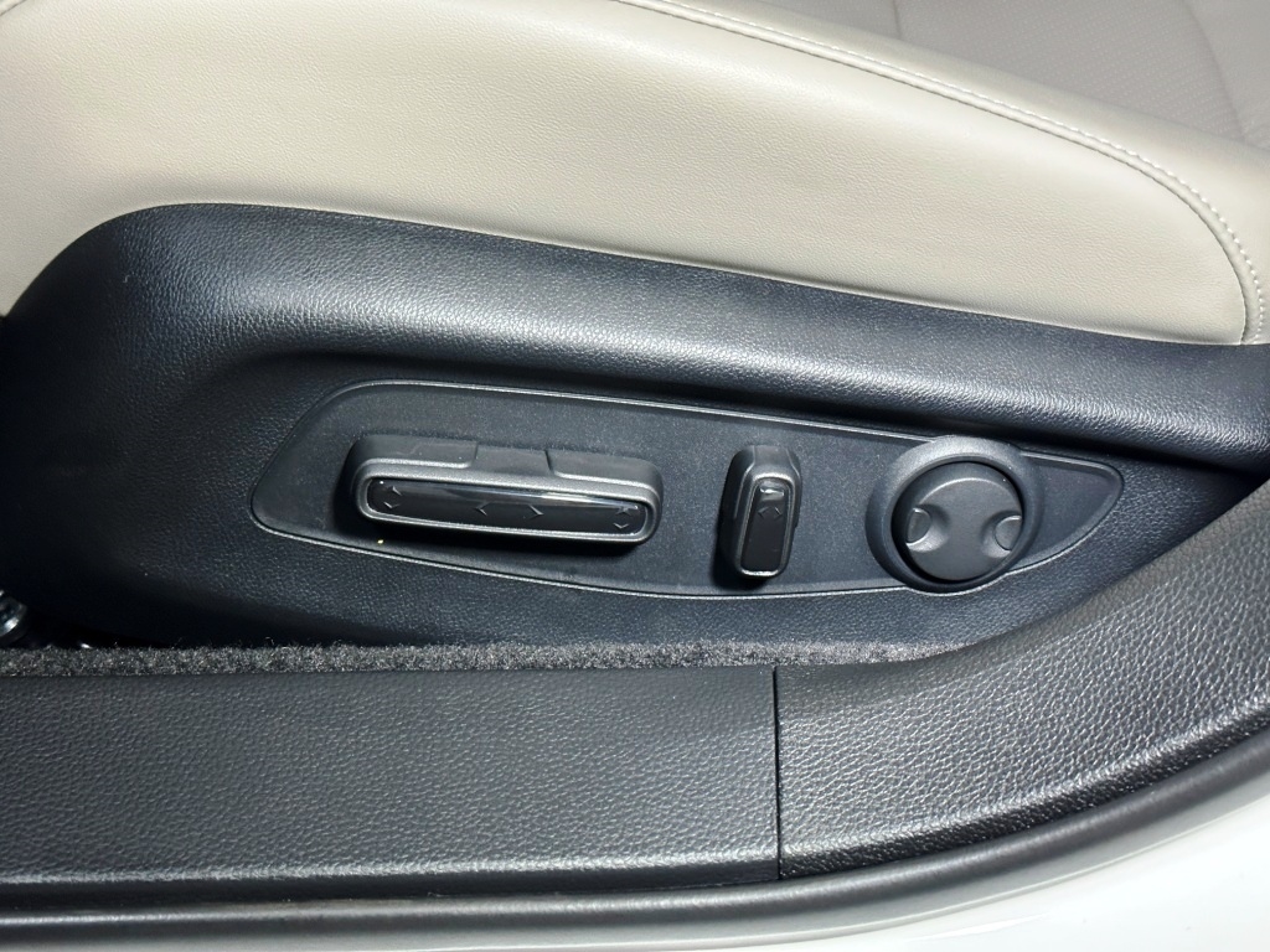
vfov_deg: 30.3
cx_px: 635
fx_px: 1761
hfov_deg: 39.7
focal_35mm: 48
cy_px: 476
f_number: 1.78
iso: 250
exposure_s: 1/40
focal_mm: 6.86
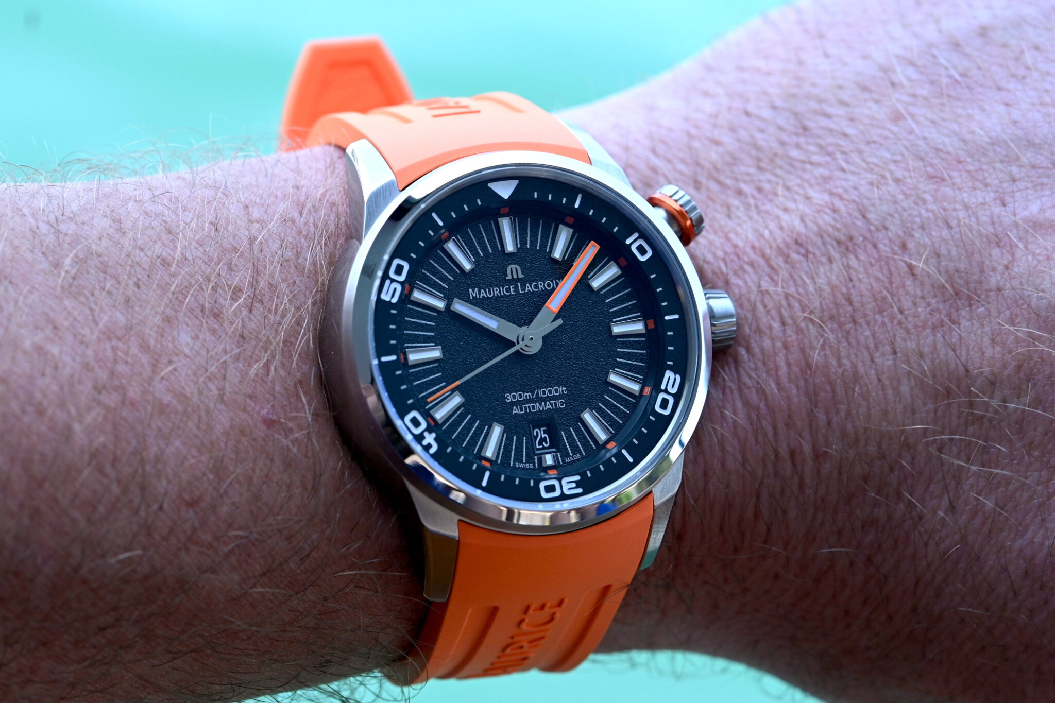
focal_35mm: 60
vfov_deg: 22.6
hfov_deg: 33.4
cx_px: 528
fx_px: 1758
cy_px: 352
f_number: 8
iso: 400
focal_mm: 60
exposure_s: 1/250
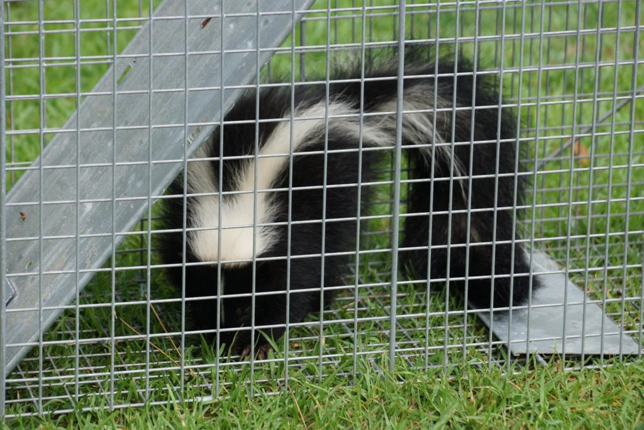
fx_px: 3623
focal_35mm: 202
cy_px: 215
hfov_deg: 10.2
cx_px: 322
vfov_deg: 6.8
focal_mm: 135
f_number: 5.6
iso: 320
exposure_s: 1/250
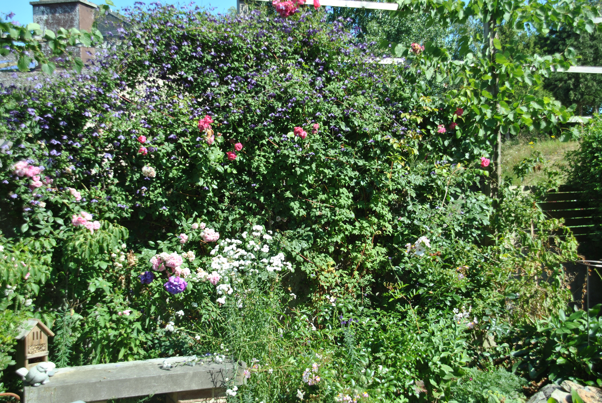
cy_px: 202
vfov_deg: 28.2
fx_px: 804
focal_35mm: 48
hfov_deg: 41.1
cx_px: 301
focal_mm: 32
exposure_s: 1/200
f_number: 7.1
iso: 100
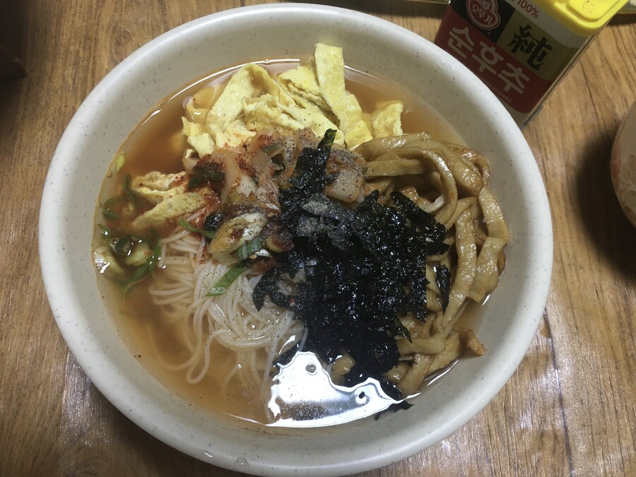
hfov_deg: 61.7
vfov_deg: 48.2
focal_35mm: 29
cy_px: 238
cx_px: 318
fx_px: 533
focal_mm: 4.15
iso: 100
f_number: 2.2
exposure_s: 1/30
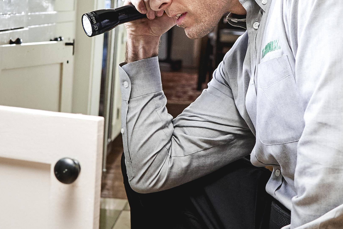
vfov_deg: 15.0
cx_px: 161
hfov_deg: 22.4
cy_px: 76
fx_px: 868
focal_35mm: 91
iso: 1250
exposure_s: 1/125
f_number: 4
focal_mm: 35
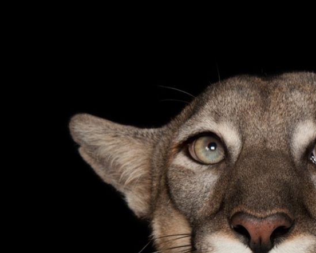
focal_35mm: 313
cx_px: 285
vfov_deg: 4.9
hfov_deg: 6.2
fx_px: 2928
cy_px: 179
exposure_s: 1/250
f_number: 14
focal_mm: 180
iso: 400
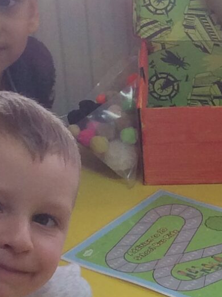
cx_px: 339
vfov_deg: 12.5
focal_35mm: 157
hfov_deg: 9.2
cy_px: 249
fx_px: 1346
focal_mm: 3.3
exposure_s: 1/100
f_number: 2.4
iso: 50
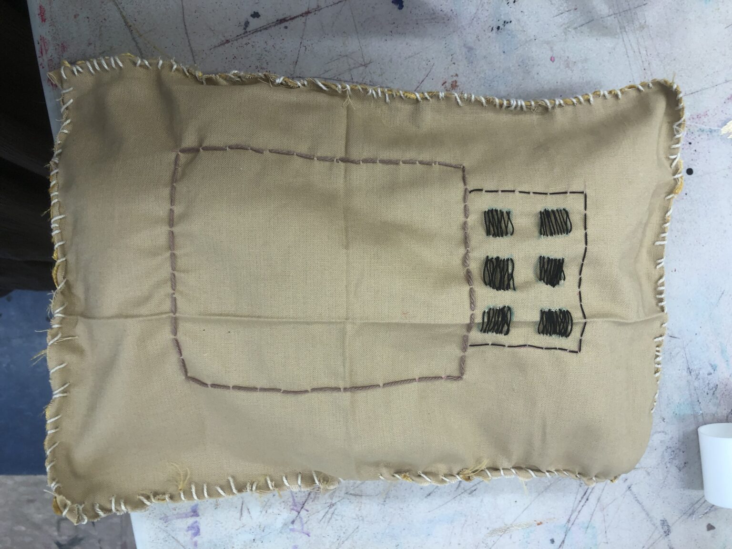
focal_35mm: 28
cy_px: 274
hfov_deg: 63.4
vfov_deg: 49.7
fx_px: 592
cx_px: 366
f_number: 1.8
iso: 64
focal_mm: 3.99
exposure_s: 1/120
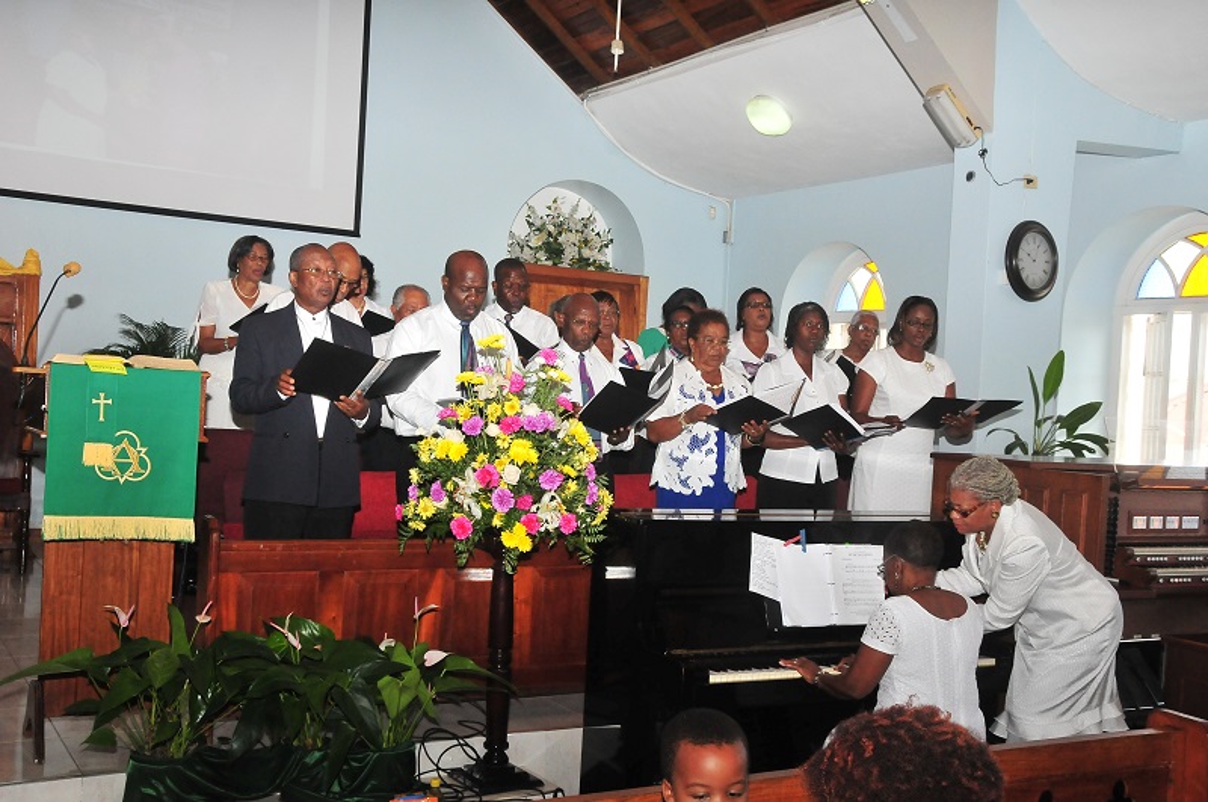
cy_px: 401
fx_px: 1307
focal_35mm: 39
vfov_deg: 34.1
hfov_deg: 49.6
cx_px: 604
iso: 1100
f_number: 7.1
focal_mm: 26
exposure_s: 1/320
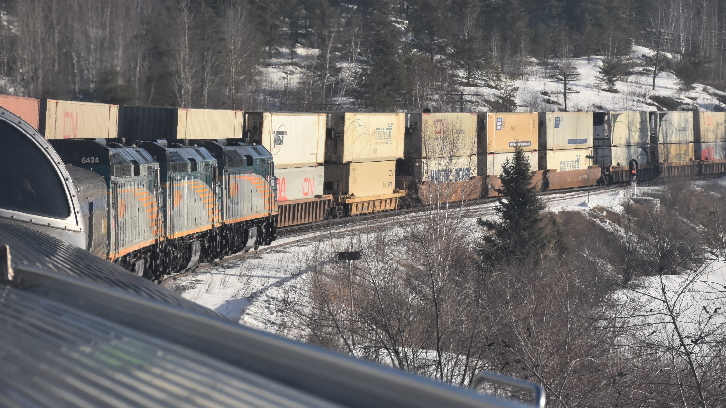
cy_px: 136
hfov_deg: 13.6
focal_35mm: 159
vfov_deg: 7.6
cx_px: 339
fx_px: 3055
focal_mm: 75
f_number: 8
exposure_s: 1/400
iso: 800
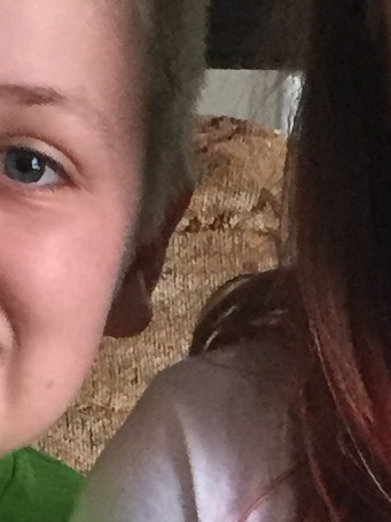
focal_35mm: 208
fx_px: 3134
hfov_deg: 7.1
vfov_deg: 9.4
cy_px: 646
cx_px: 412
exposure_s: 1/30
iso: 250
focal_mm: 4.15
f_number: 2.2
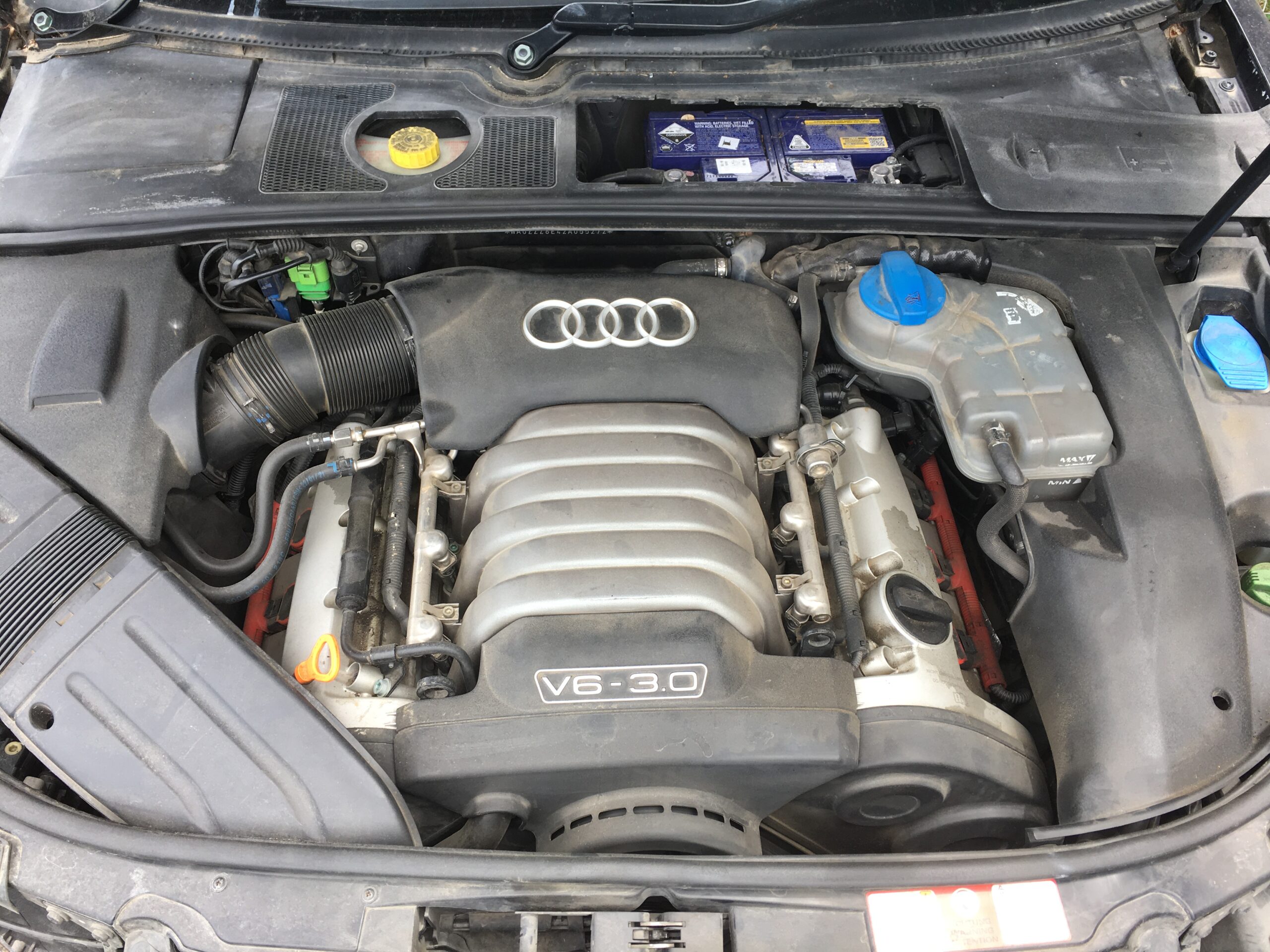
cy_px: 476
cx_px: 635
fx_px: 1064
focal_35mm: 29
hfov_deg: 61.7
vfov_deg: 48.2
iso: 25
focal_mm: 4.15
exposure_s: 1/190
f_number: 2.2
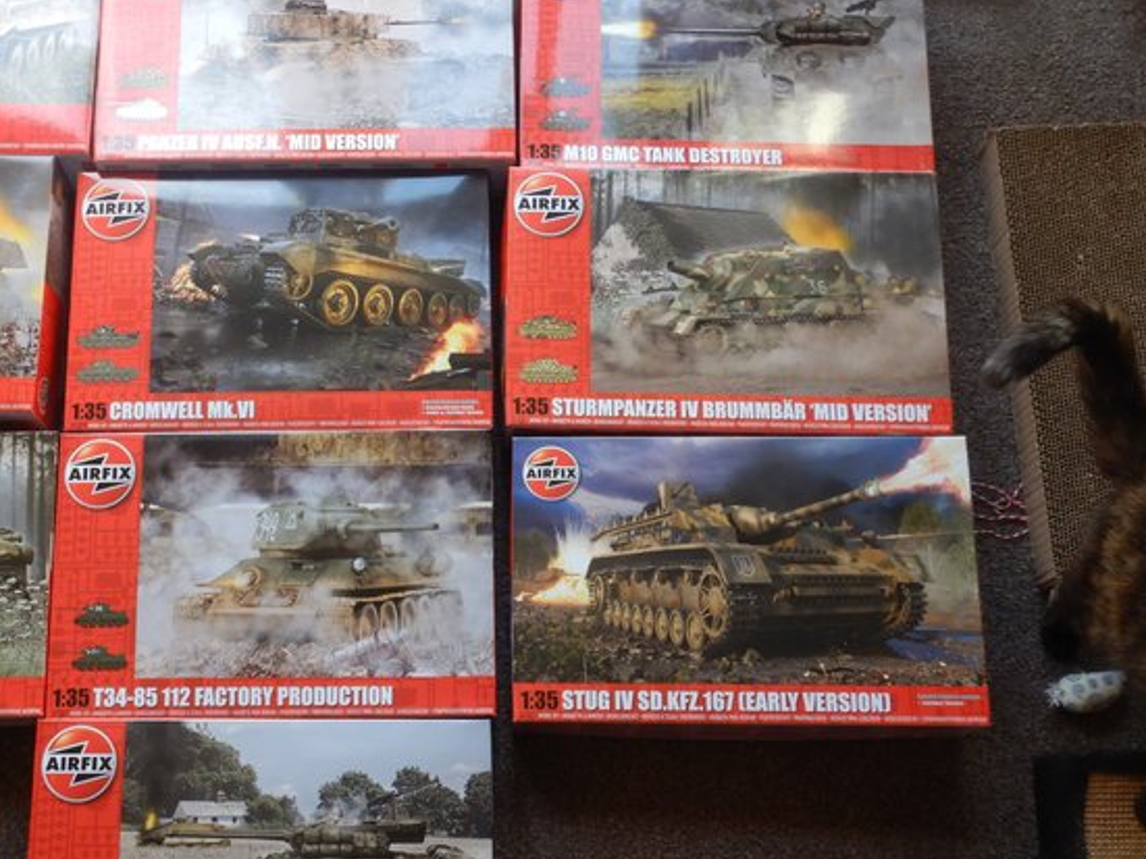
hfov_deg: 41.6
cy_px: 466
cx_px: 397
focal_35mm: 45
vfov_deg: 32.2
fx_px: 1489
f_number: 4.2
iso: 220
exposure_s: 1/30
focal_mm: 5.6
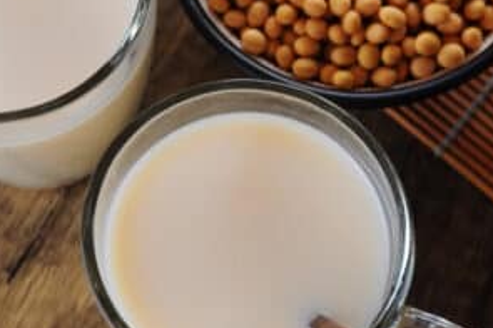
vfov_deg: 10.2
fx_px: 1833
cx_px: 318
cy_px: 85
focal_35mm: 134
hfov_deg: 15.3
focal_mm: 45
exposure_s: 1/350
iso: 400
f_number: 6.7
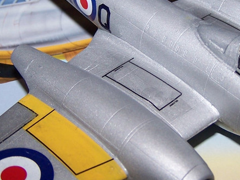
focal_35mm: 93
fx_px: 645
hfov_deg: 21.0
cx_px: 169
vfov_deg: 15.9
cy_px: 58
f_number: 2.8
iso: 80
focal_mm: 6.3
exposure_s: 1/60
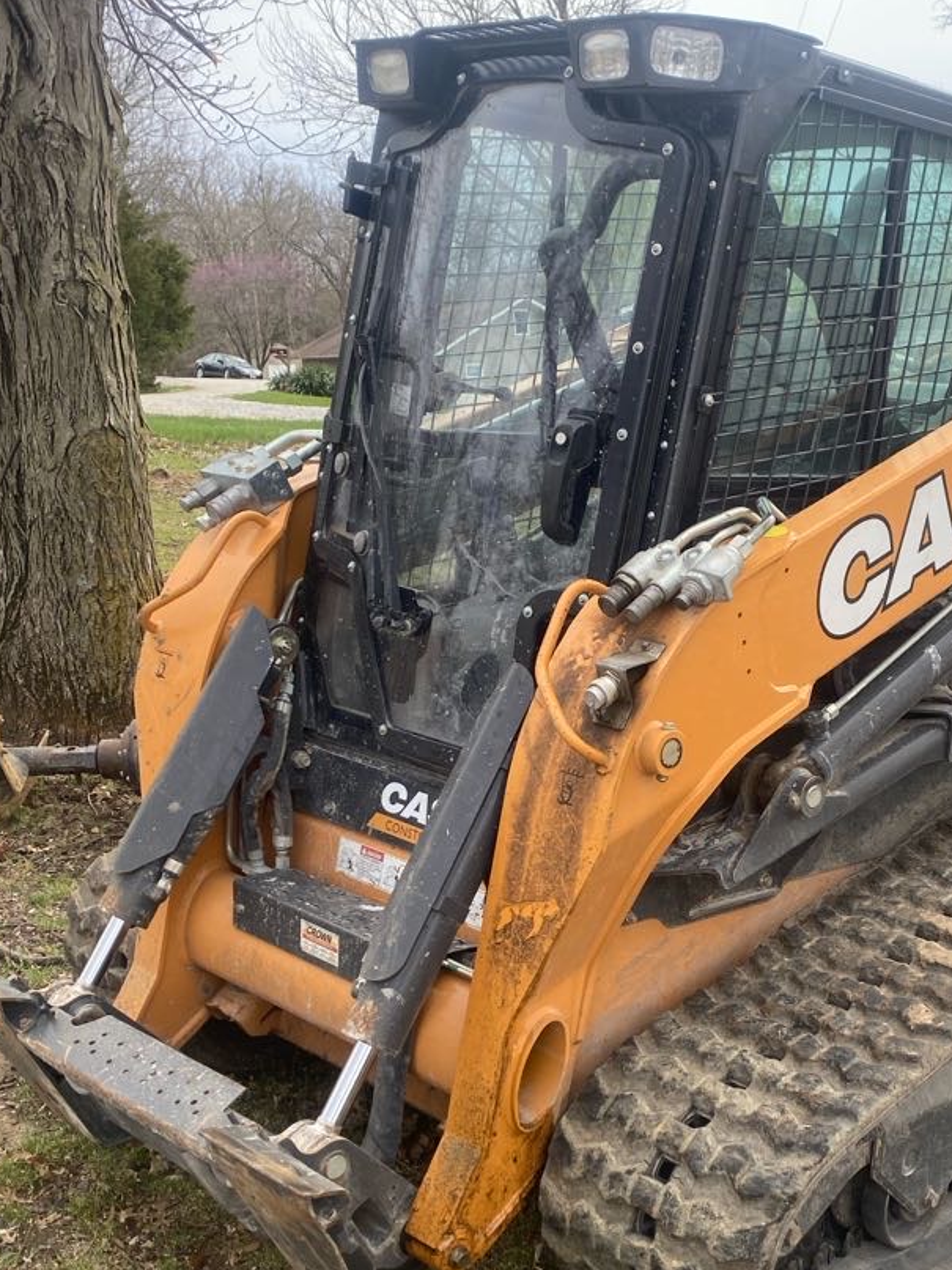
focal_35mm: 44
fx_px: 1614
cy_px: 837
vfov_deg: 42.4
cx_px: 683
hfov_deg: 32.4
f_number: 1.8
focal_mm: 4.25
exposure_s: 1/522
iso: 32
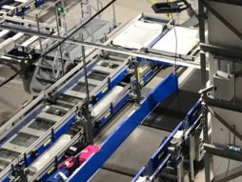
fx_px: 721
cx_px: 286
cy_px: -72
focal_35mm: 103
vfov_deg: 13.7
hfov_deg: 18.1
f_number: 1.8
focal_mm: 3.99
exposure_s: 1/16
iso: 40
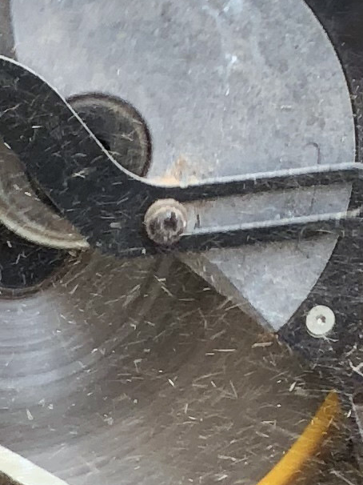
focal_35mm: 346
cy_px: -574
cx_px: 608
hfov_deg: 4.3
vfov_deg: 5.6
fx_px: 4841
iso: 16
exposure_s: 1/121
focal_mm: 6
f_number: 2.4
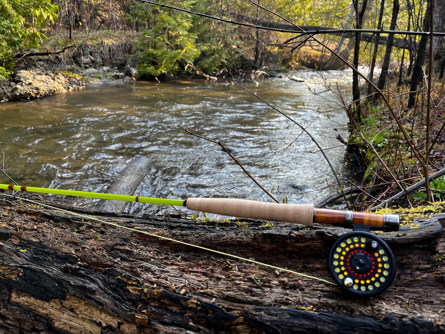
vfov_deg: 53.1
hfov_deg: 67.3
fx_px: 334
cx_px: 222
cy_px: 167
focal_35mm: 26
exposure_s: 1/122
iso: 64
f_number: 1.6
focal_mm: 5.1
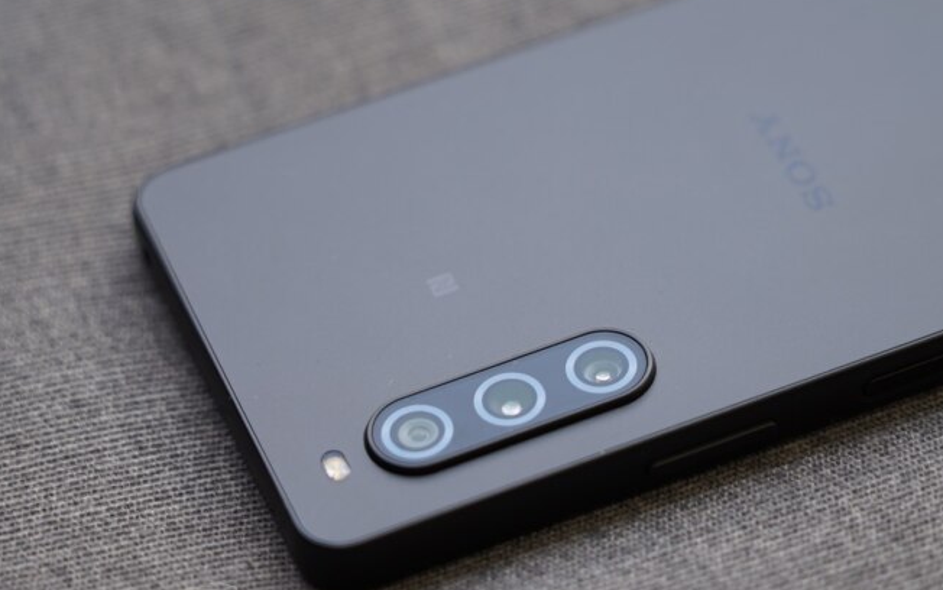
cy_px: 310
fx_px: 4319
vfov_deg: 7.8
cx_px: 479
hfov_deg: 12.5
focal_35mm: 168
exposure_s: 1/125
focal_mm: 105
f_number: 4
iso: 125
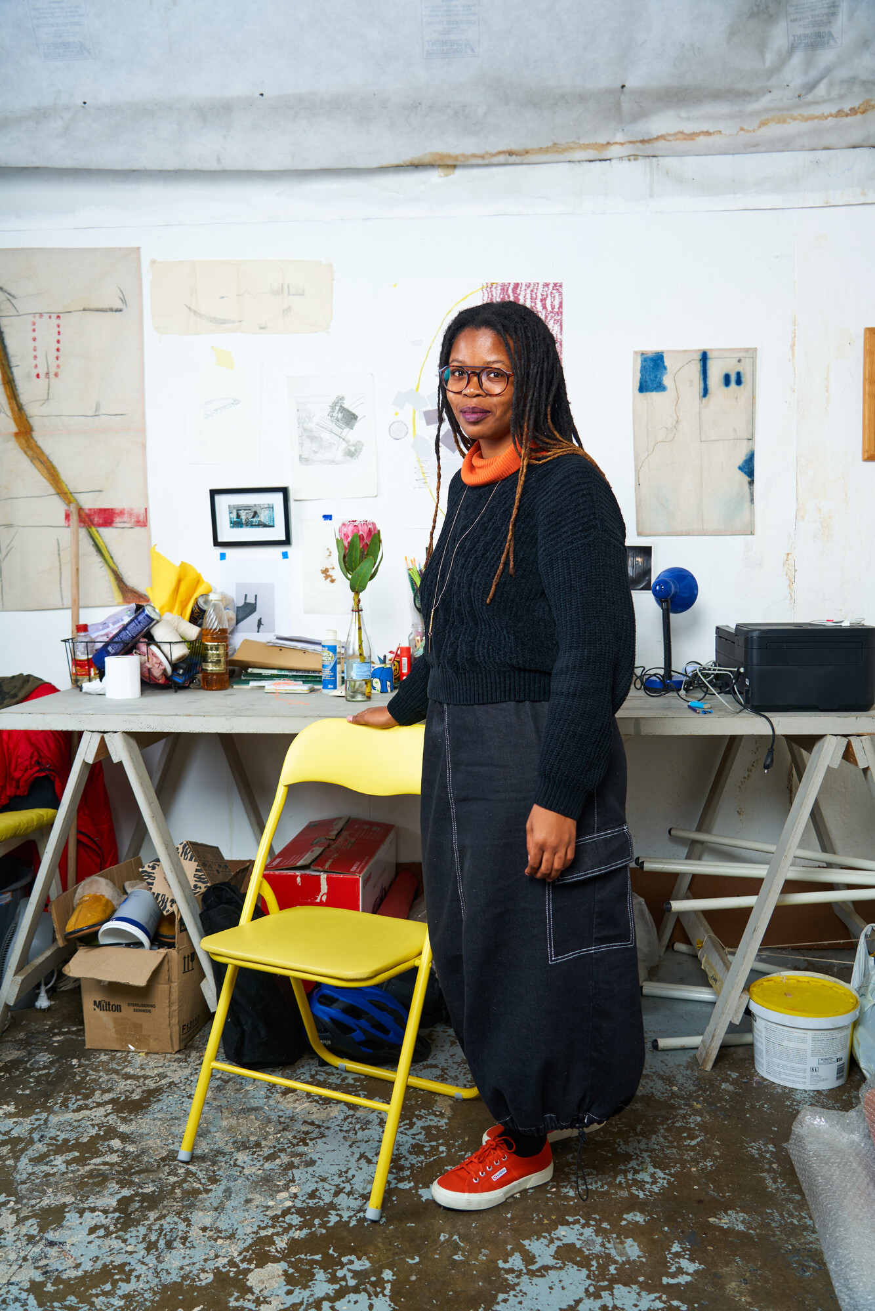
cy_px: 656
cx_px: 438
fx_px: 1093
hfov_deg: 43.6
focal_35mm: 30
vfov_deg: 61.9
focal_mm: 30
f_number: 4.5
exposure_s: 1/125
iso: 125
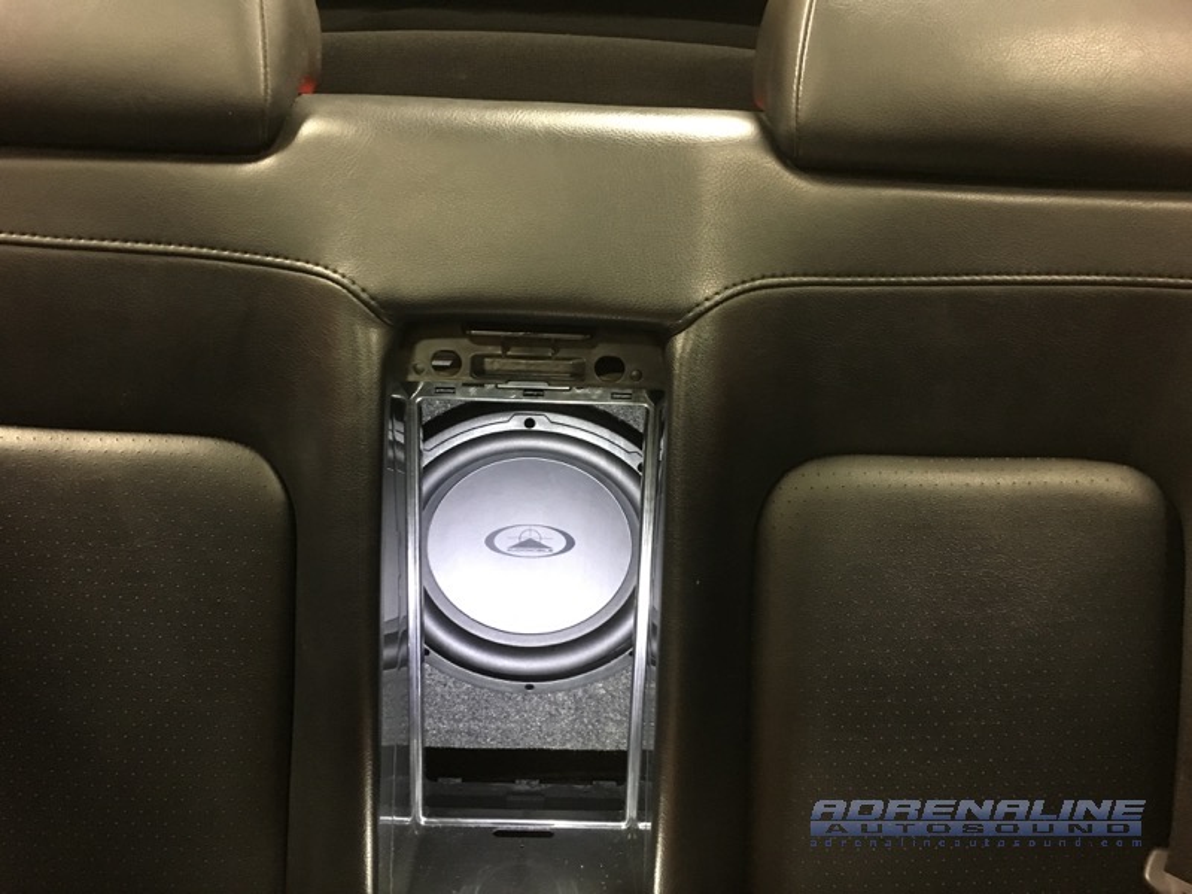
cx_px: 596
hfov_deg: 61.7
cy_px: 447
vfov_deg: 48.2
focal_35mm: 29
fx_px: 999
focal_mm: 4.15
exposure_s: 1/20
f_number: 2.2
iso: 200
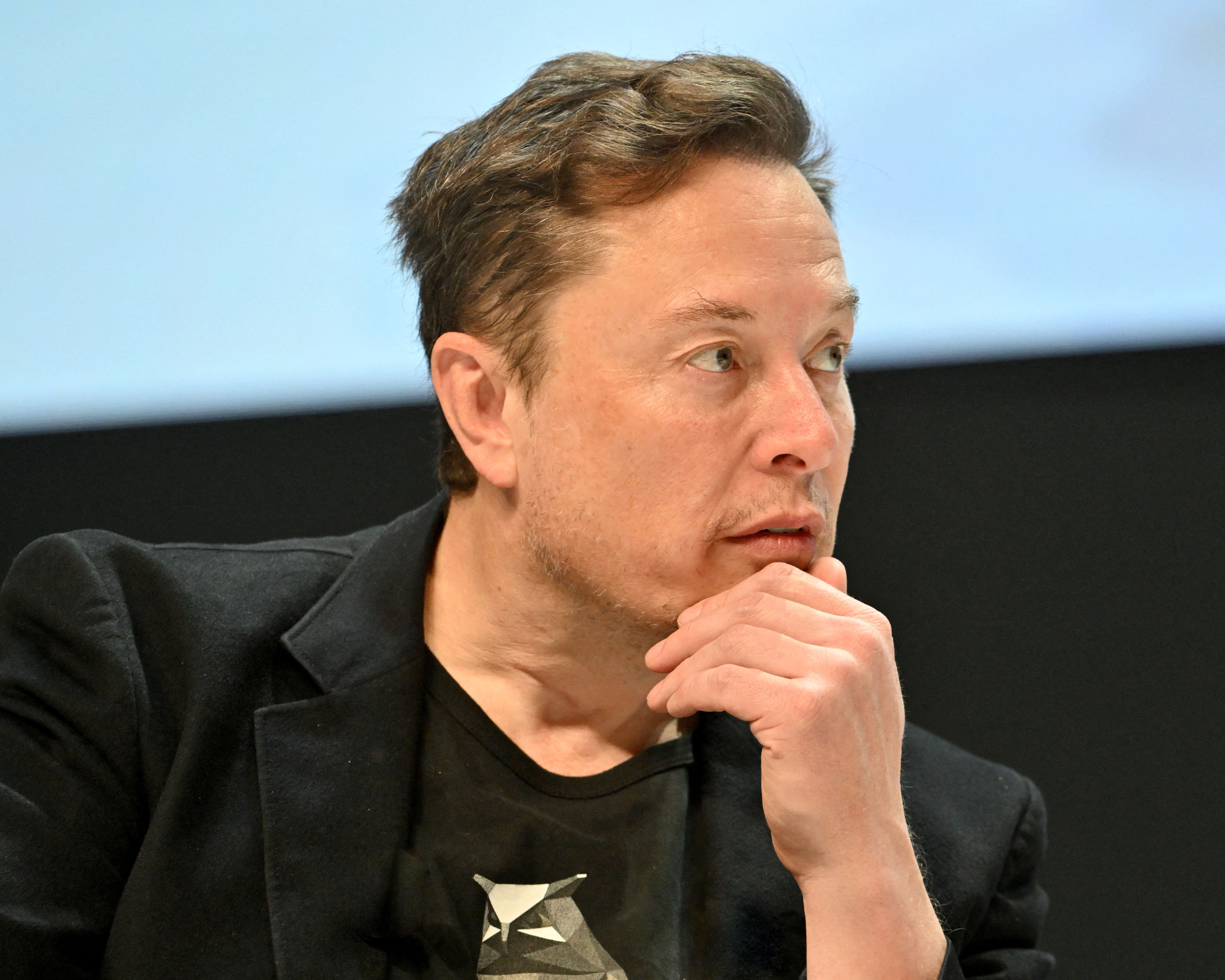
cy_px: 627
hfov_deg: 5.5
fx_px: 12799
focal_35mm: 353
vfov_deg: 4.4
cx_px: 844
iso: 2500
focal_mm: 240
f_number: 5
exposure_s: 1/400
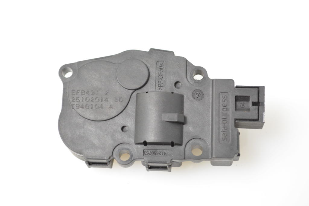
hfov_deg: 24.6
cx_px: 154
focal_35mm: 82
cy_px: 103
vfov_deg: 16.5
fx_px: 708
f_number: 5.6
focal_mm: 55
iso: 2000
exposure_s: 1/125
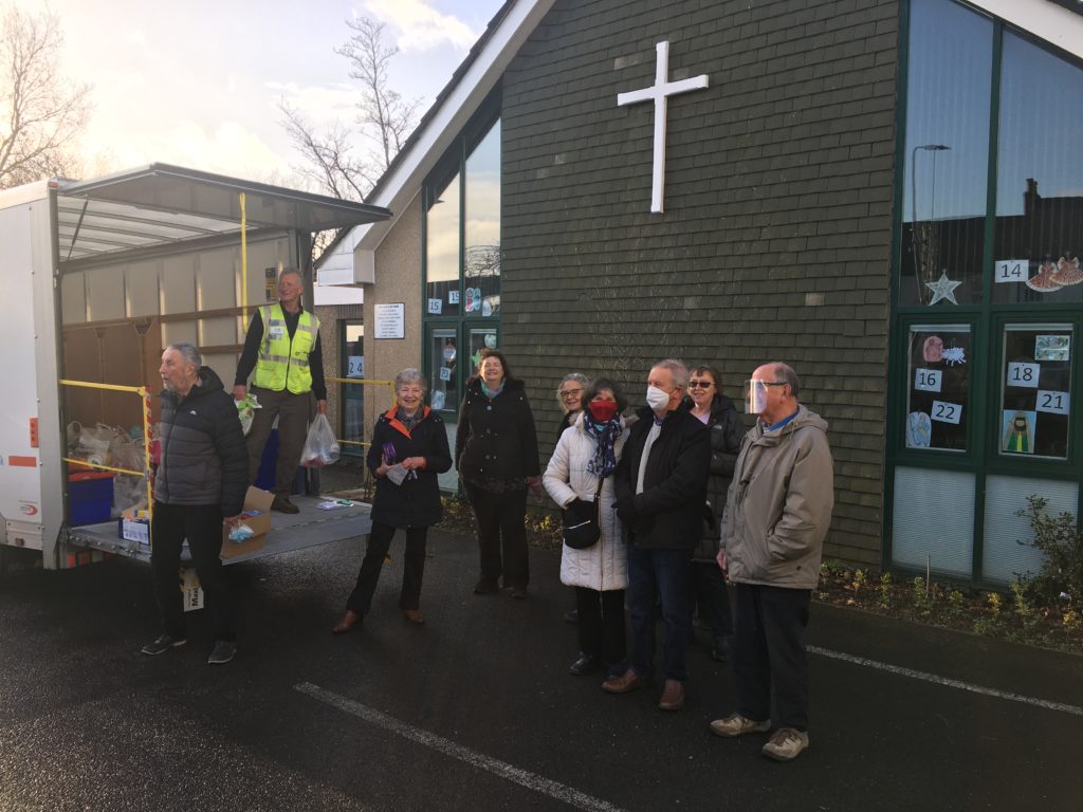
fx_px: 907
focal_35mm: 29
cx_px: 542
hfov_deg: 61.7
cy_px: 406
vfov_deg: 48.2
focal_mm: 4.15
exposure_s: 1/306
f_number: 2.2
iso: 25
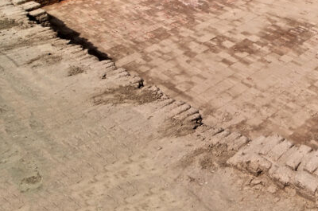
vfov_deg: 27.0
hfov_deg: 34.1
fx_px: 373
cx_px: 406
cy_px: -57
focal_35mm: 42
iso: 200
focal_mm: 11
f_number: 11
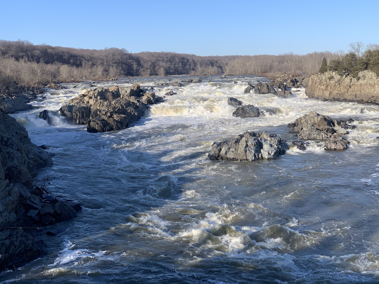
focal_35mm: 52
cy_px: 142
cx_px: 190
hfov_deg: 36.8
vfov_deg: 28.0
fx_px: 569
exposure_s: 1/773
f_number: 2.4
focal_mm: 6
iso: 16
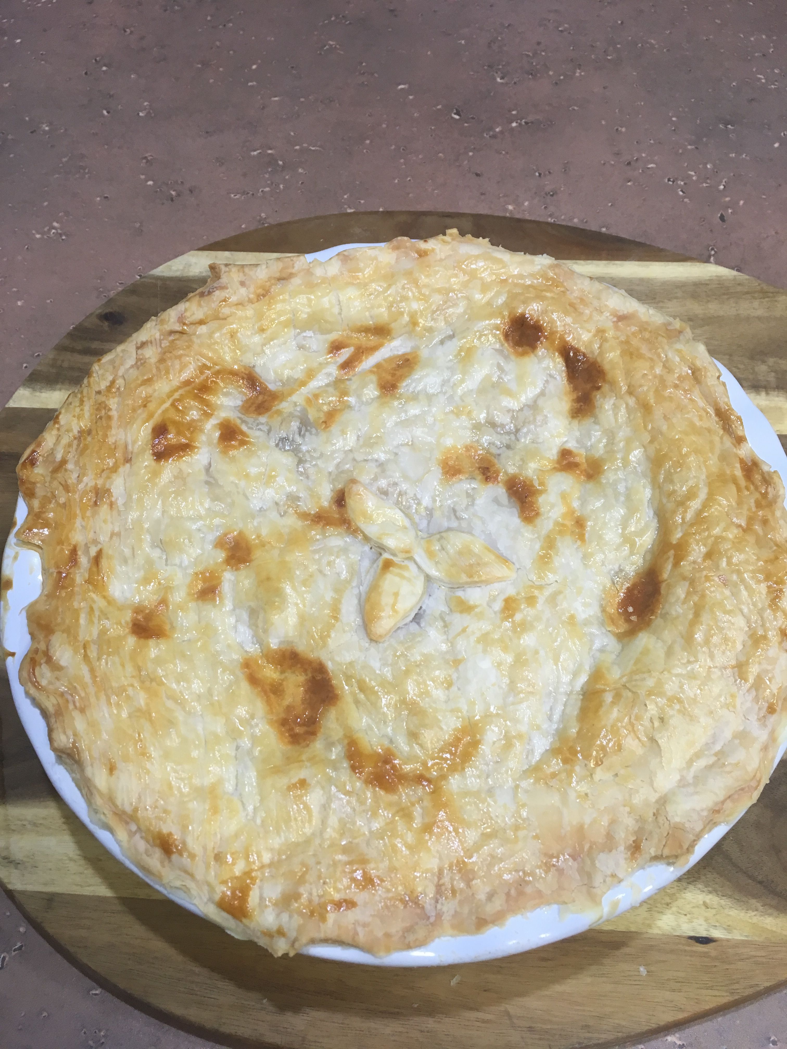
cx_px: 394
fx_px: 879
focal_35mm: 29
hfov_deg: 48.2
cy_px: 524
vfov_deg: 61.7
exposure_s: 1/33
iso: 80
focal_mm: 4.15
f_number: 2.2
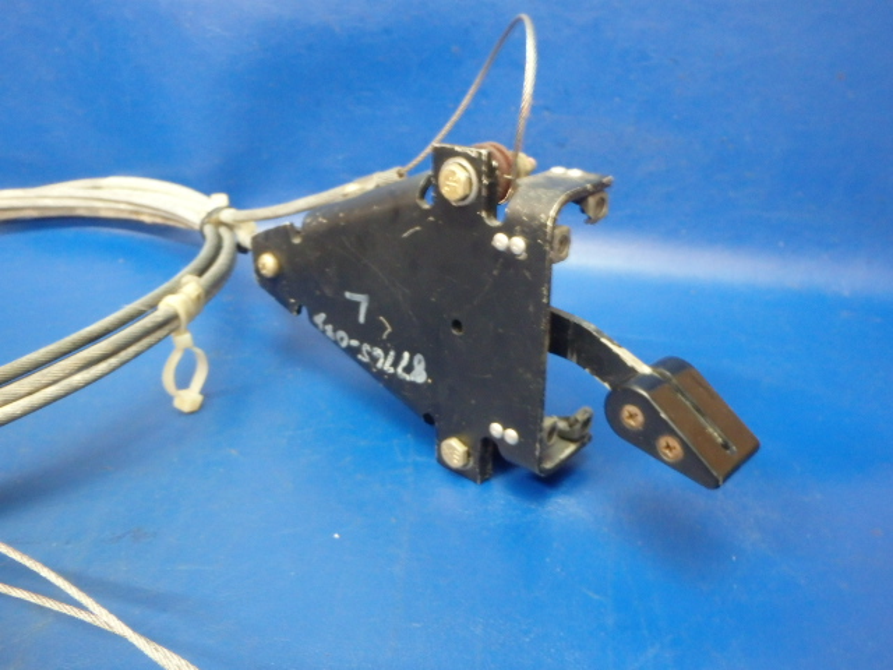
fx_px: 722
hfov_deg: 63.4
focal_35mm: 28
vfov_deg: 49.7
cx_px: 446
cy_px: 335
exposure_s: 1/10
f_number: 3.9
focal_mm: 5
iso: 800
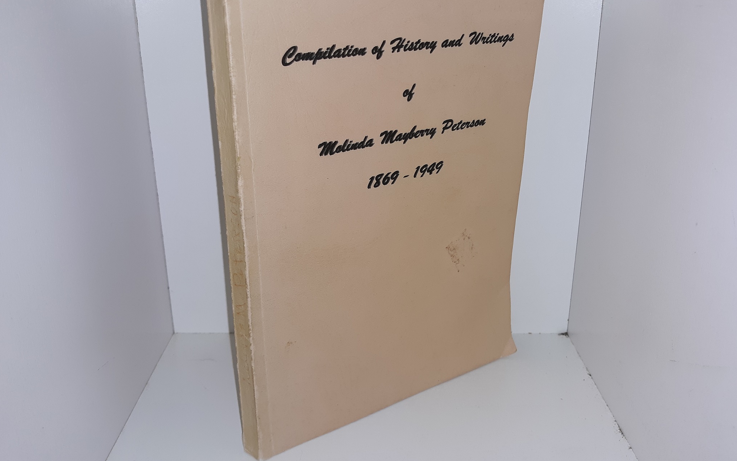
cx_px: 369
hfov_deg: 62.9
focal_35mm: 30
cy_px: 197
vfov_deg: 41.7
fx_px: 603
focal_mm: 3.7
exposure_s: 1/193
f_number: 1.7
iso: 40
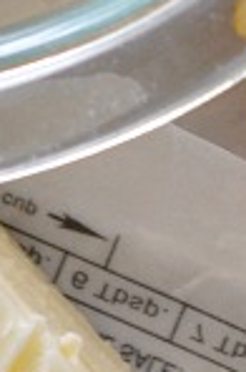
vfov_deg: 3.8
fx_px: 5478
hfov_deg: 2.6
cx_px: 344
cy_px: -387
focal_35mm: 532
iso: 1000
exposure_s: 1/60
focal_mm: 58
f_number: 5.6
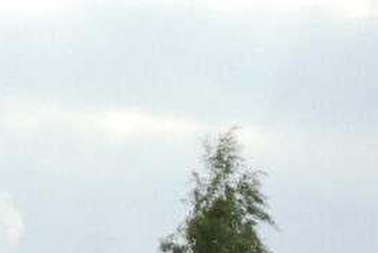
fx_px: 8982
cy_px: 641
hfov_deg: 2.4
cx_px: 718
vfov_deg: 1.6
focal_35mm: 854
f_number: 11
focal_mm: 95
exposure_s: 1/400
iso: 1000
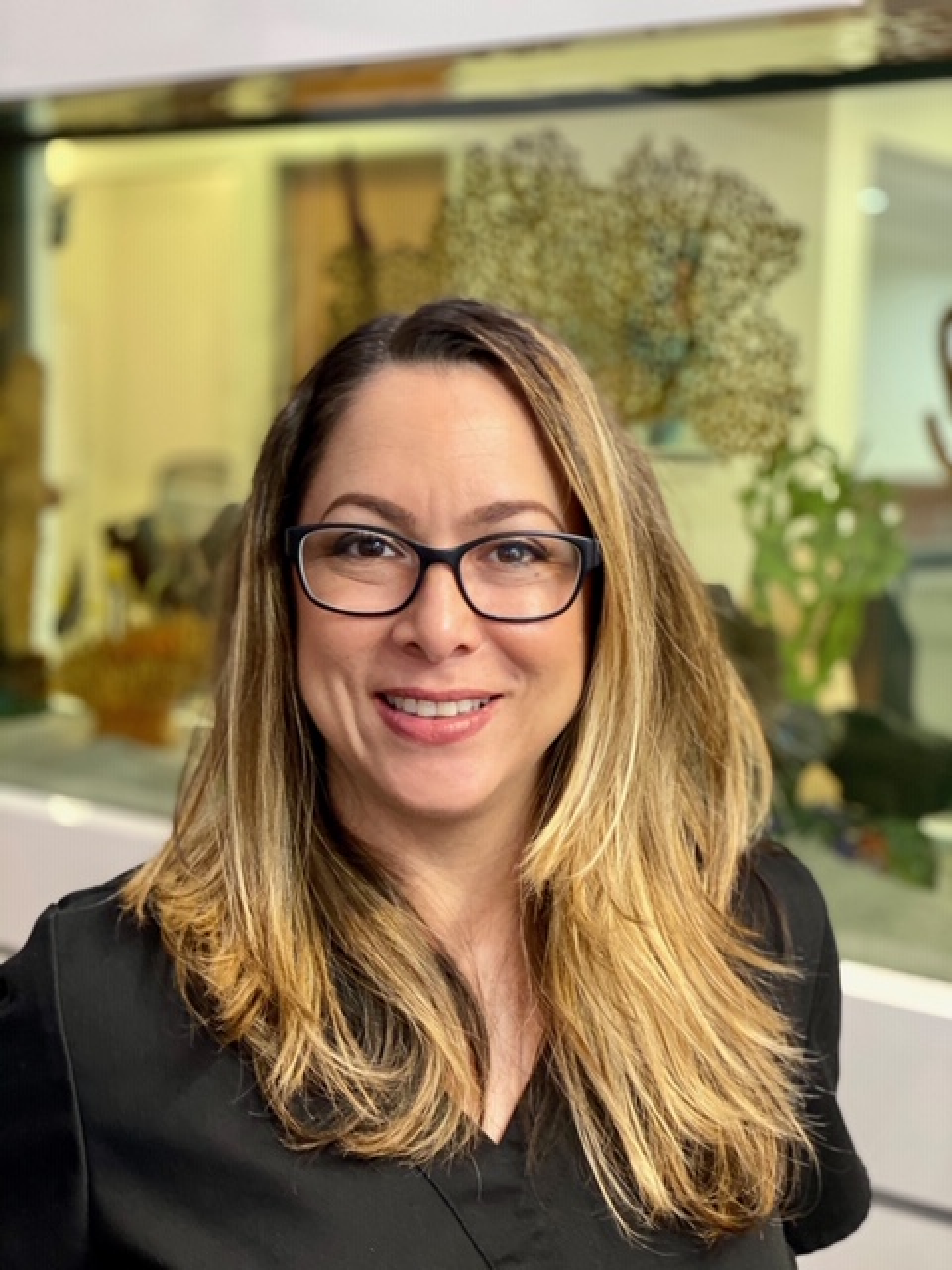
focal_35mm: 52
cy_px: 635
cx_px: 476
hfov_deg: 28.0
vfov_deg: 36.8
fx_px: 1907
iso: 250
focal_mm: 6
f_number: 2
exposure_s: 1/40
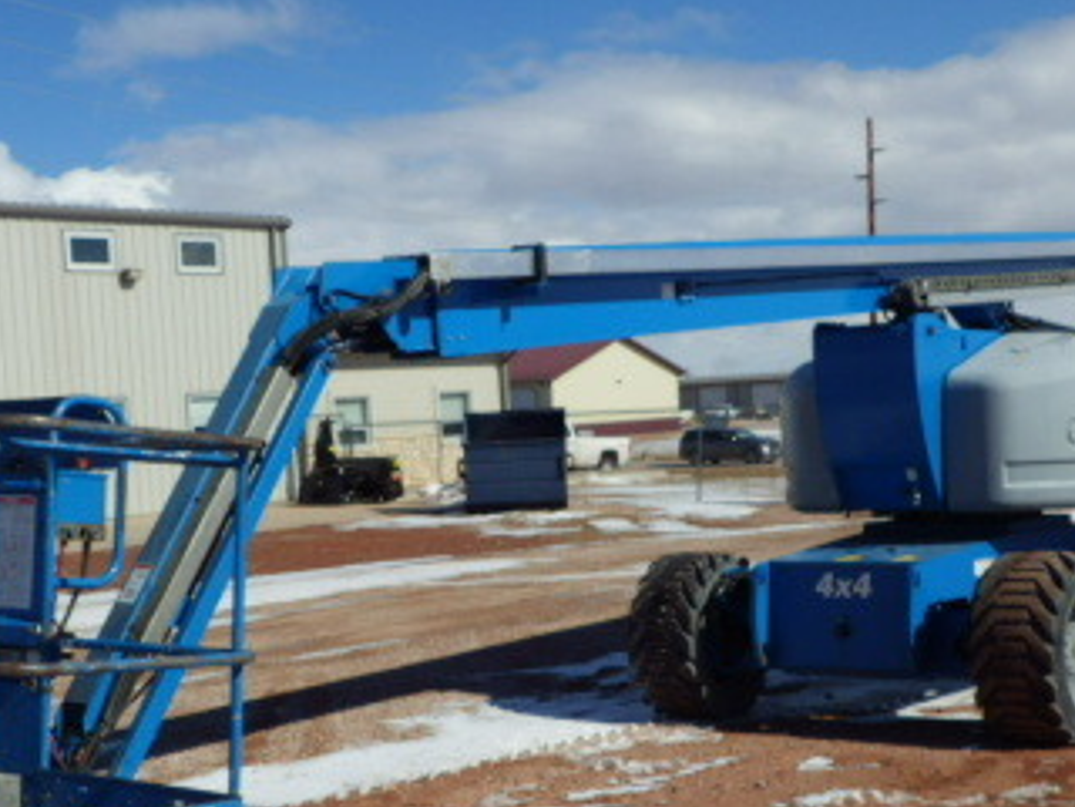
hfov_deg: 34.1
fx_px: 1739
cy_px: 558
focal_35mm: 56
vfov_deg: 25.9
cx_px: 393
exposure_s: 1/2000
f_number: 4.2
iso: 125
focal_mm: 5
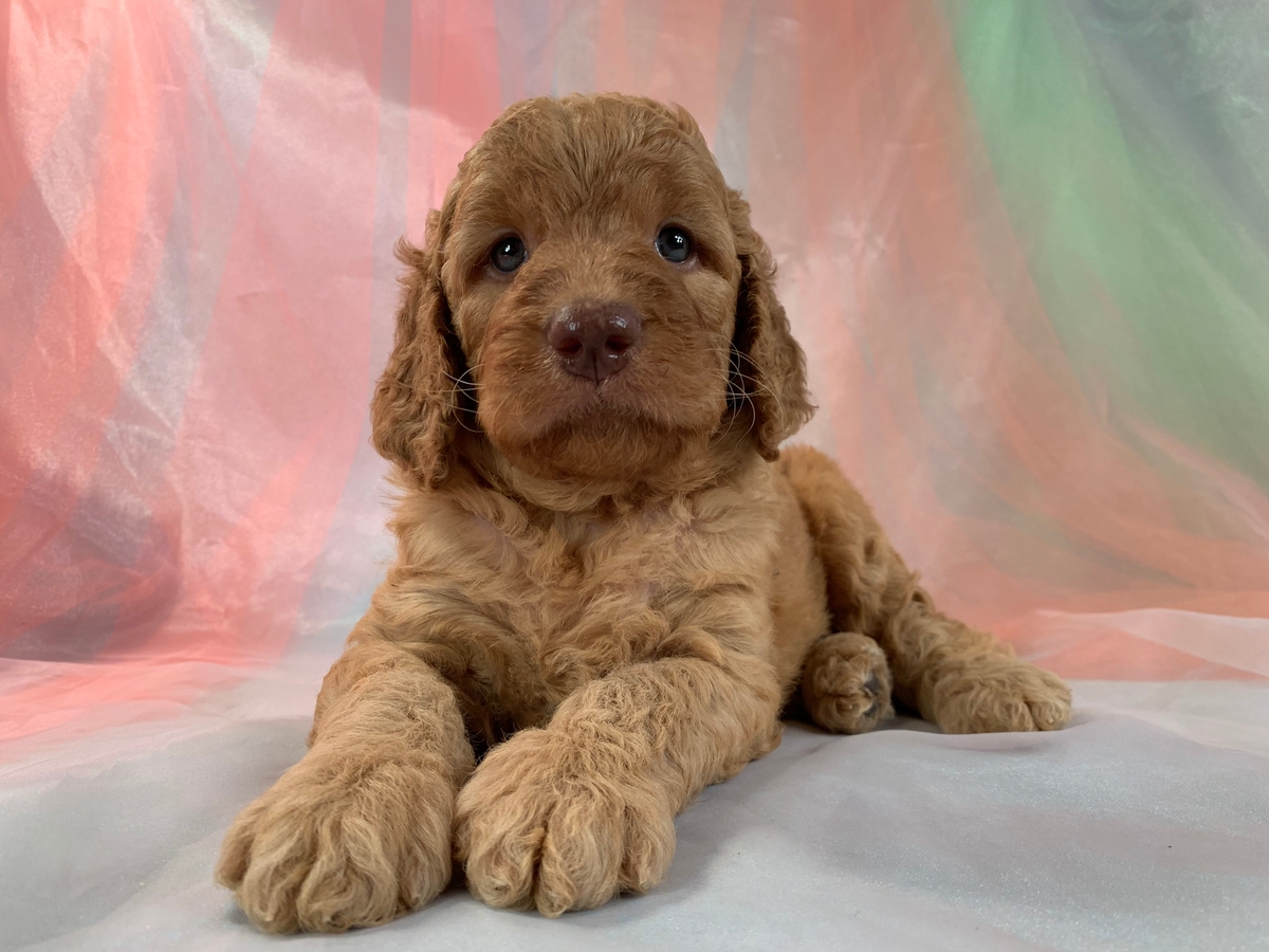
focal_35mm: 26
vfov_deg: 53.1
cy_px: 476
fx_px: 953
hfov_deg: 67.3
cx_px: 634
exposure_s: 1/120
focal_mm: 4.25
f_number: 1.8
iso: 80
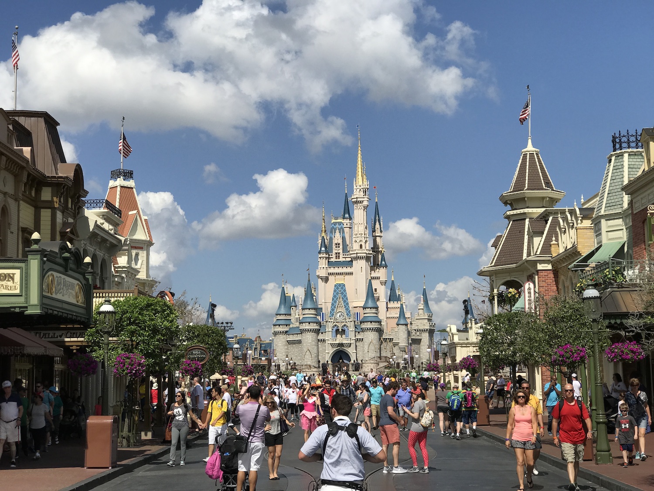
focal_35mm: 57
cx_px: 327
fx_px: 1077
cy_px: 246
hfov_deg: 33.8
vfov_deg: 25.7
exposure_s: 1/1916
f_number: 2.8
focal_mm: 6.6
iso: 20
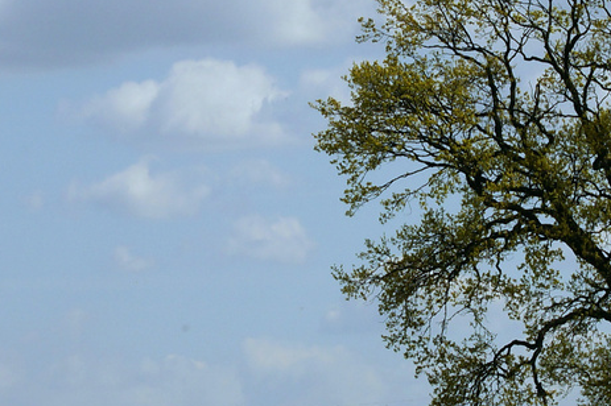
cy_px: 177
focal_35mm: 474
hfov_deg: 4.4
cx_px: 398
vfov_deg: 2.9
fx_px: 8039
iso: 100
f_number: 10
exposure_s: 1/500
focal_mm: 90
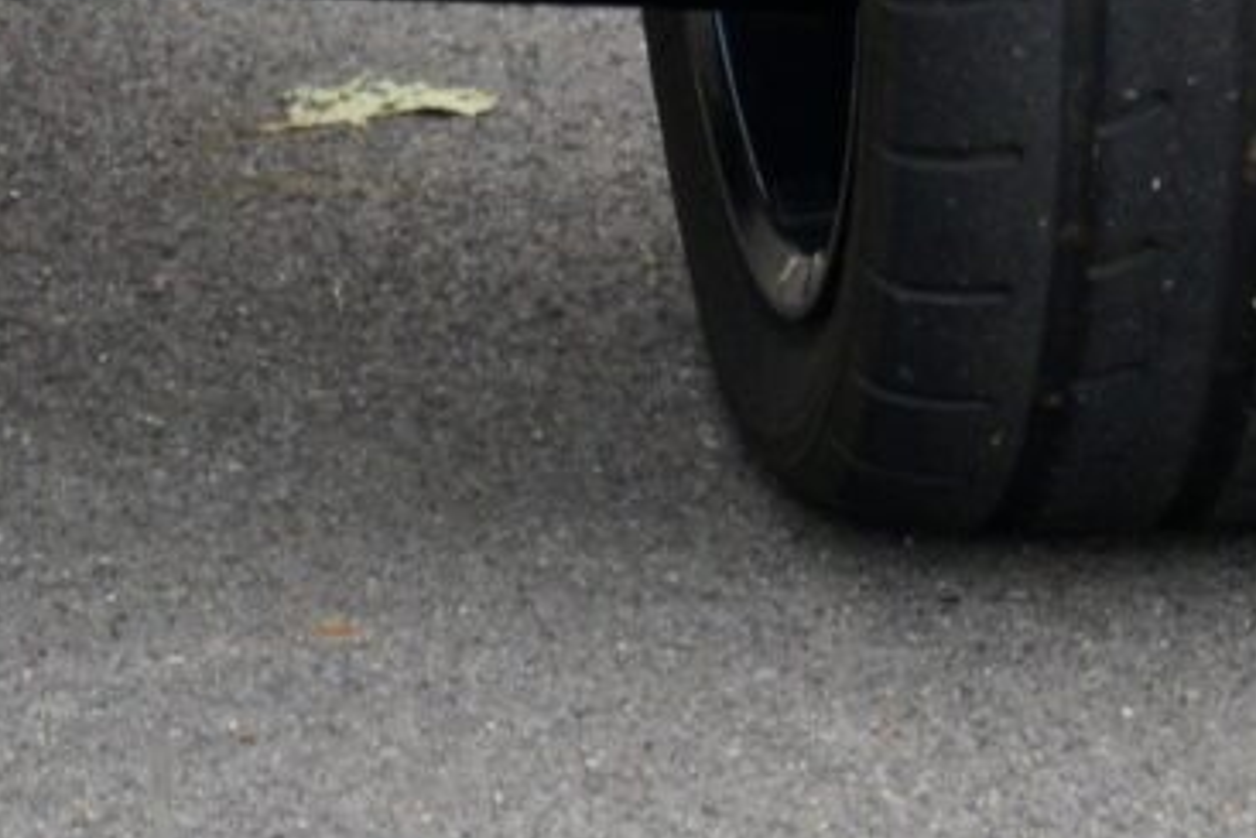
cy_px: -1751
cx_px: -1277
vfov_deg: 3.3
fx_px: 14135
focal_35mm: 405
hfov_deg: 5.0
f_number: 6.3
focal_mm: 58
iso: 800
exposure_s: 1/60
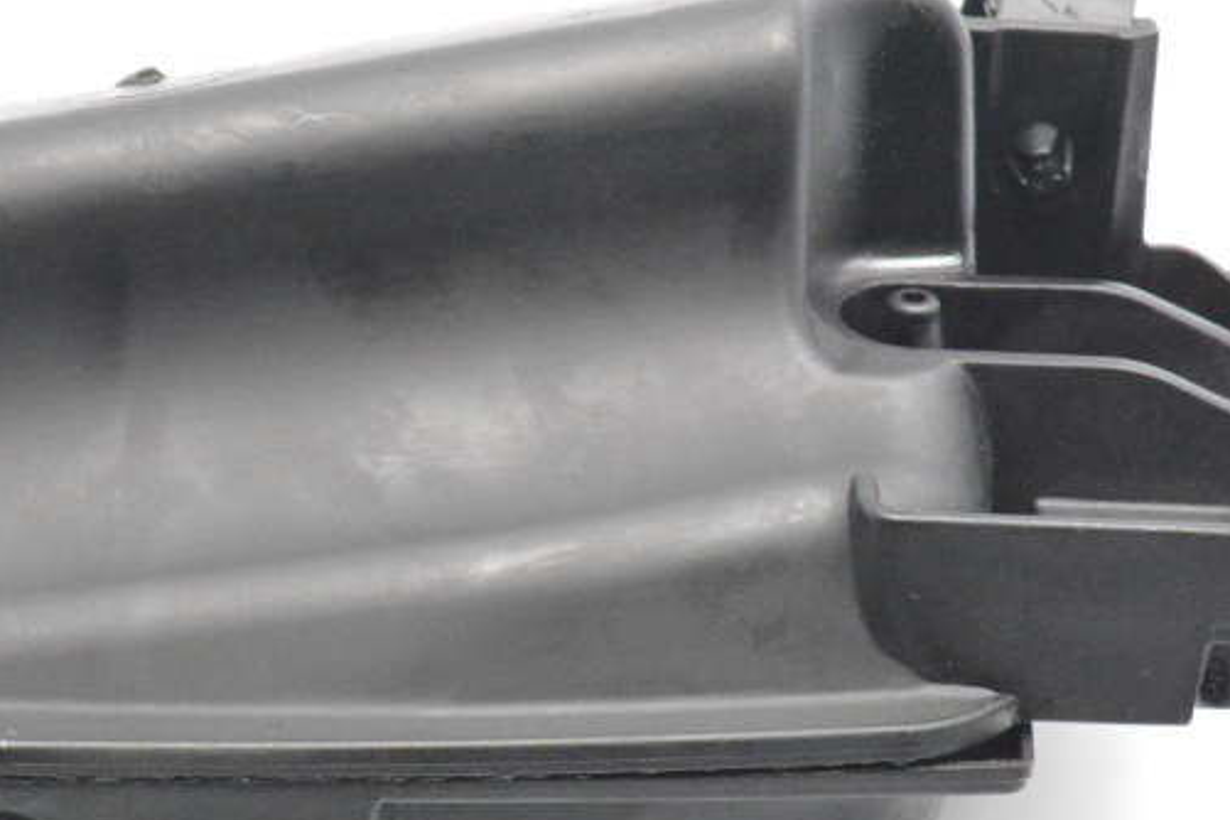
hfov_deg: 14.7
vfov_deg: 9.9
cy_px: 614
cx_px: 174
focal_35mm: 138
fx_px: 4715
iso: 6400
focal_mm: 45
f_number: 9
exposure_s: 1/320
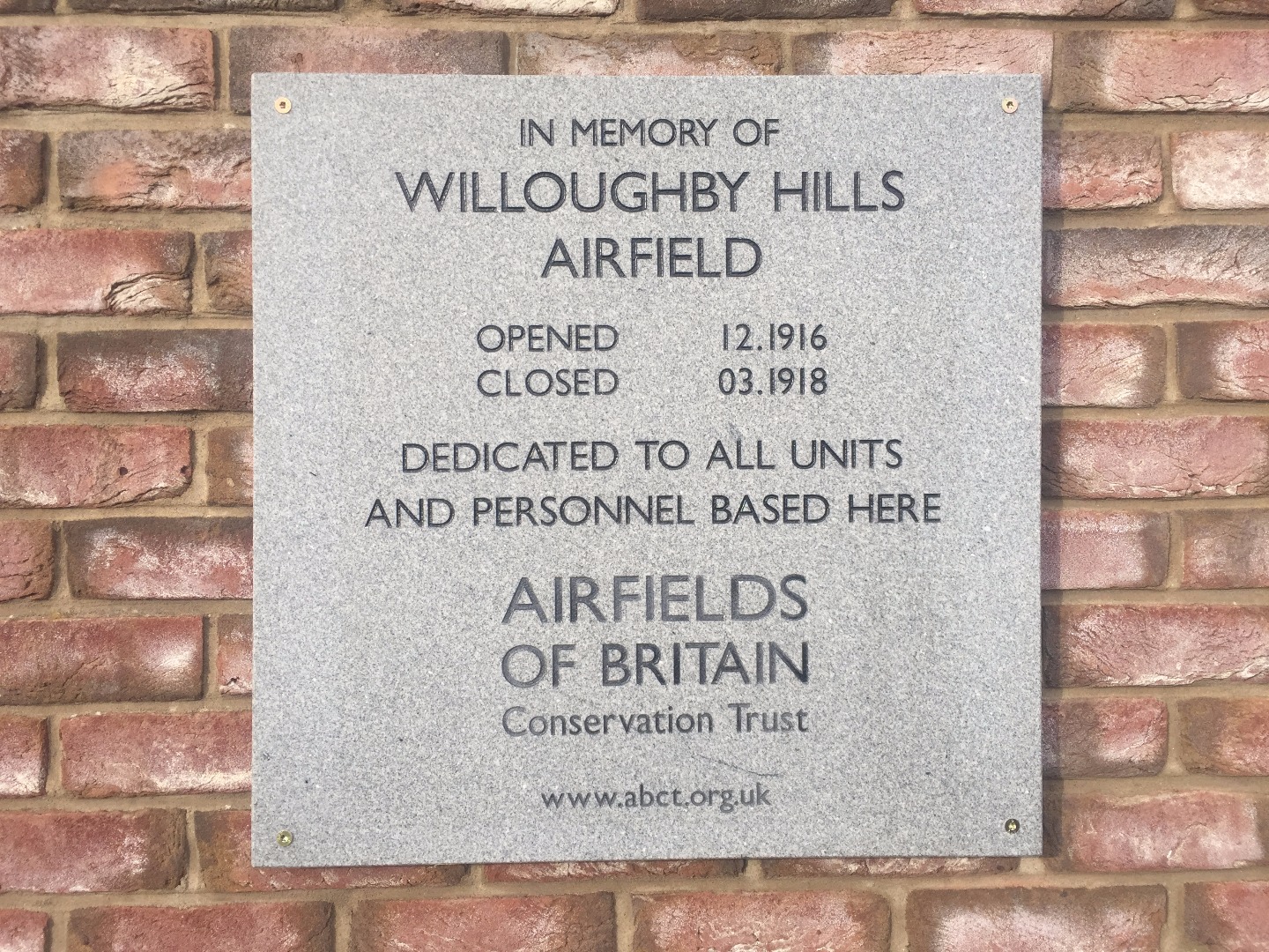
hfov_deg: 61.7
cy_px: 476
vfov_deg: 48.2
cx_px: 634
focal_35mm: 29
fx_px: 1063
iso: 32
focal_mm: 4.15
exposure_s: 1/439
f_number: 2.2
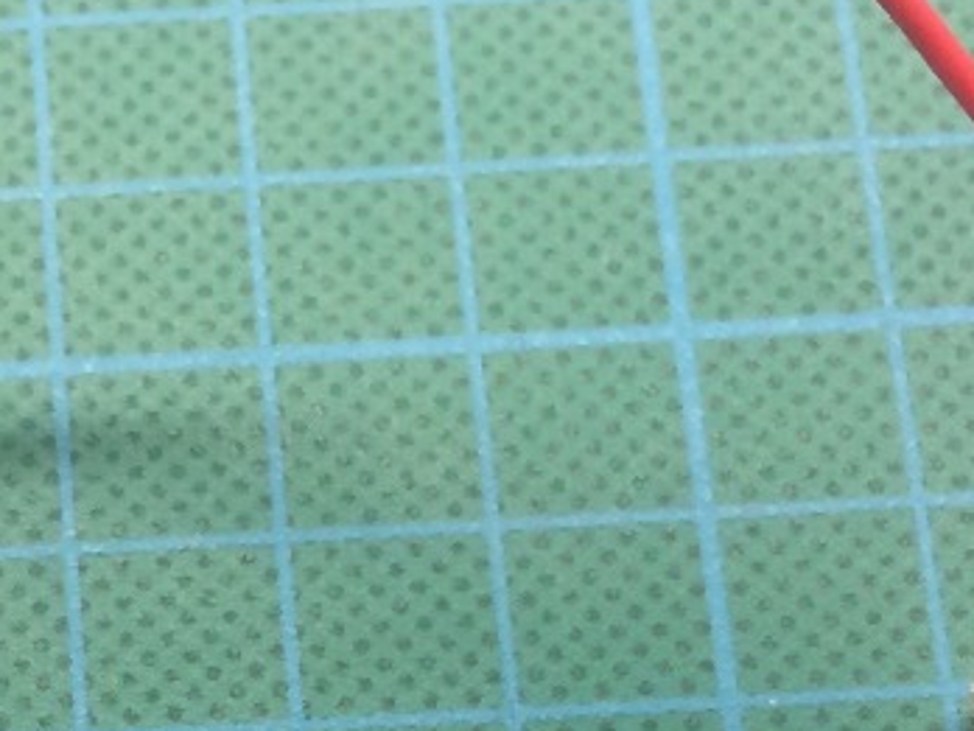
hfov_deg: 16.1
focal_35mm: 120
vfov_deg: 11.5
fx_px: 3376
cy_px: 1272
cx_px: 34
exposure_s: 1/33
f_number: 2.2
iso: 80
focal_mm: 4.15
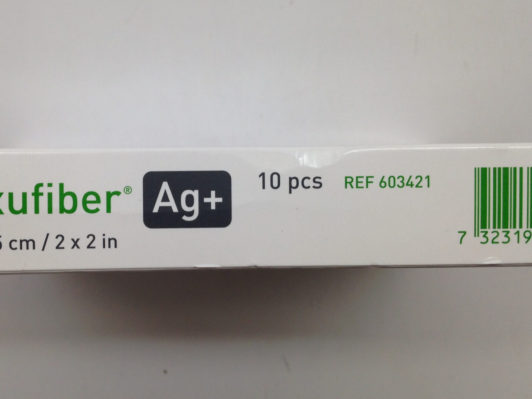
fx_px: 661
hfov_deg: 43.4
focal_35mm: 43
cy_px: 184
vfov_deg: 33.6
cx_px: 190
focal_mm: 4.12
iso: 50
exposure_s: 1/60
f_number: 2.4
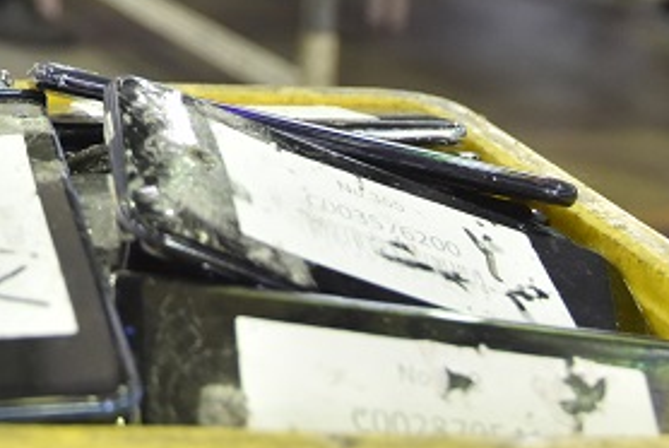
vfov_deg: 13.4
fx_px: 1804
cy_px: -195
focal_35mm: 97
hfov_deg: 20.0
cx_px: -77
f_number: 4
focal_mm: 30
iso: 2000
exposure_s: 1/100
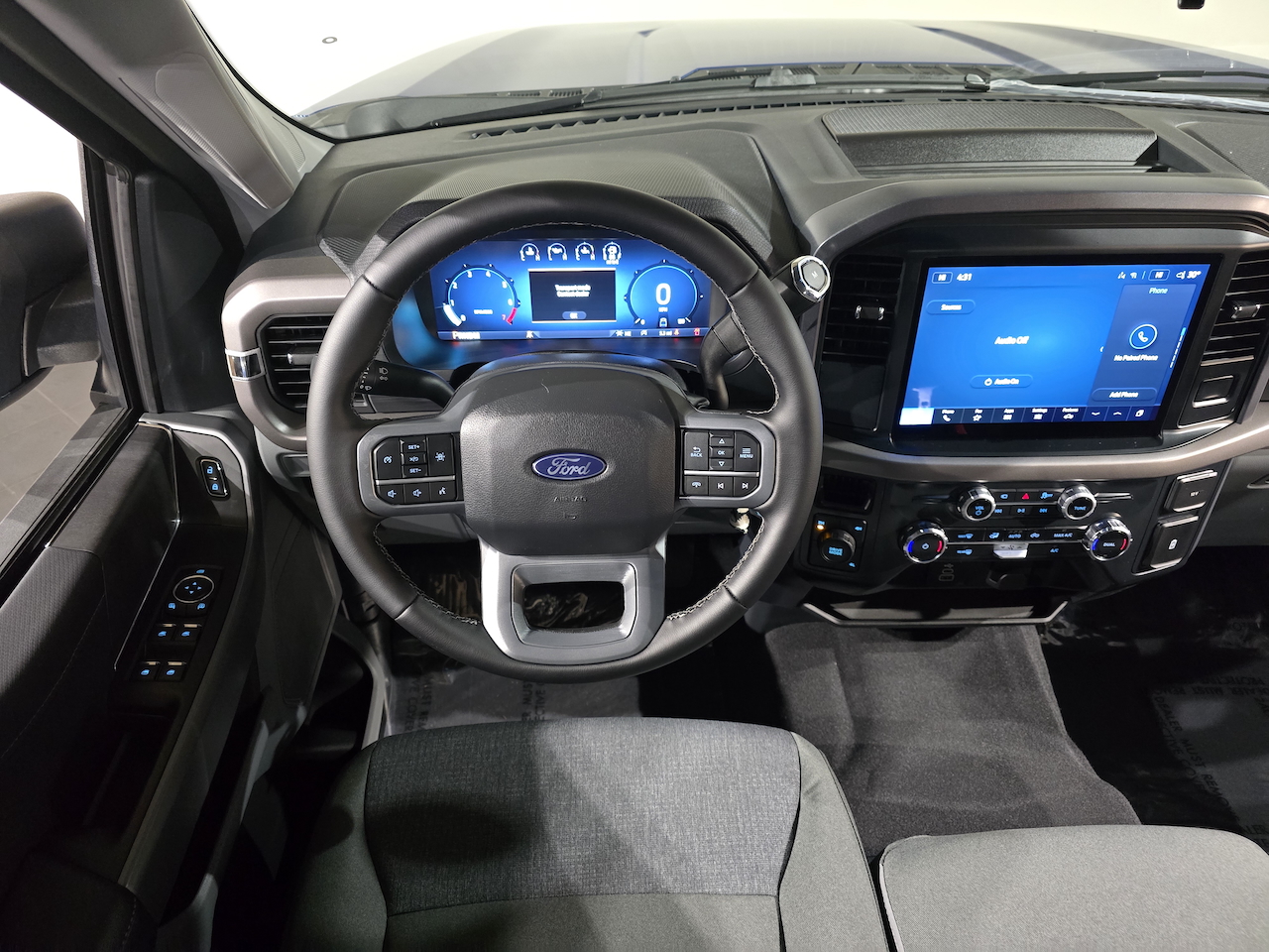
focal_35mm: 23
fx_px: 843
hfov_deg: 73.9
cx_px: 634
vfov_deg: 58.9
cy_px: 476
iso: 1250
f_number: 1.7
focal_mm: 6.3
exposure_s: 1/60
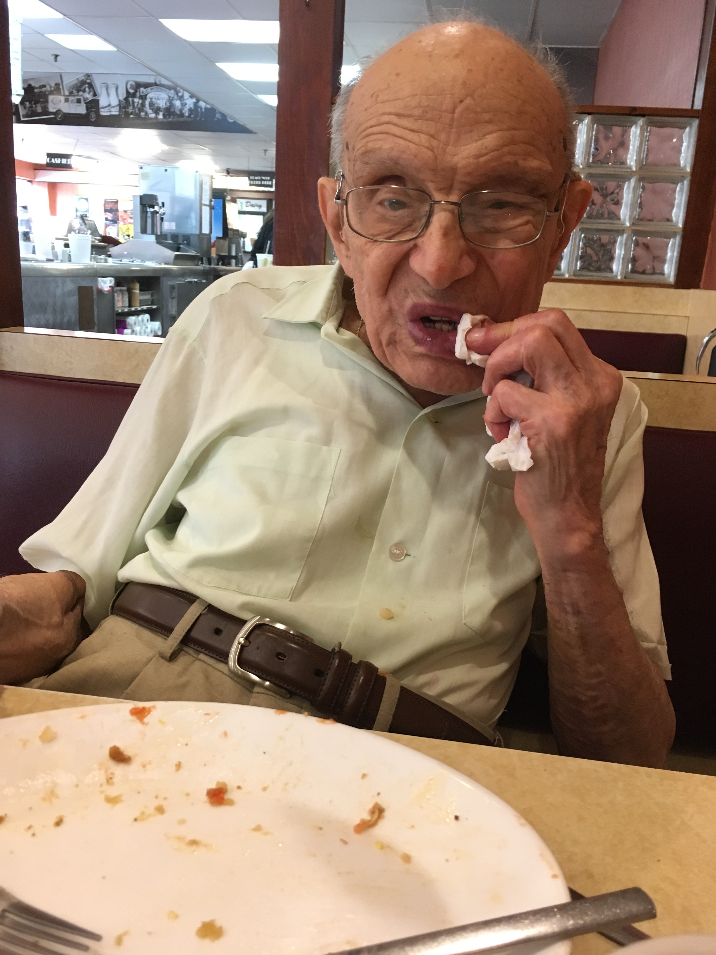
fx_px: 800
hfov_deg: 48.2
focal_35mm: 29
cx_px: 358
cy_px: 478
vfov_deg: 61.7
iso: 160
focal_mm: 4.15
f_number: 2.2
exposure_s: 1/30
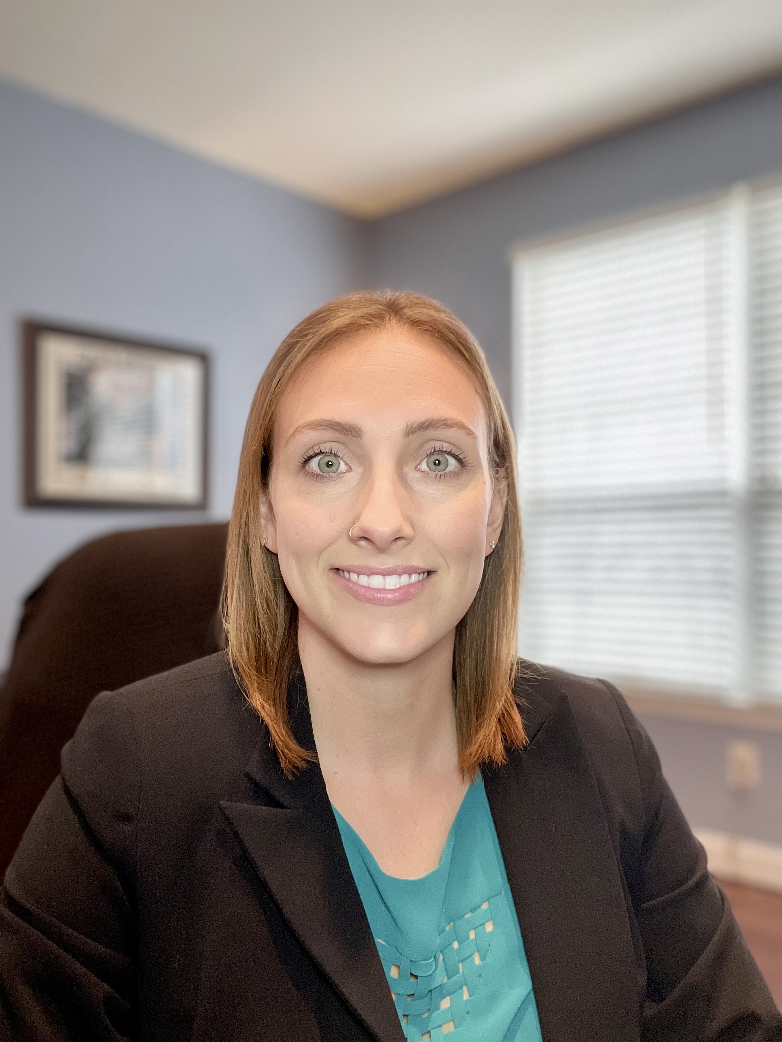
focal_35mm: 30
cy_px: 521
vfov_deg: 60.0
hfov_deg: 46.8
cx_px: 391
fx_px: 904
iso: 250
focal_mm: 2.71
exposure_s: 1/40
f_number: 2.2
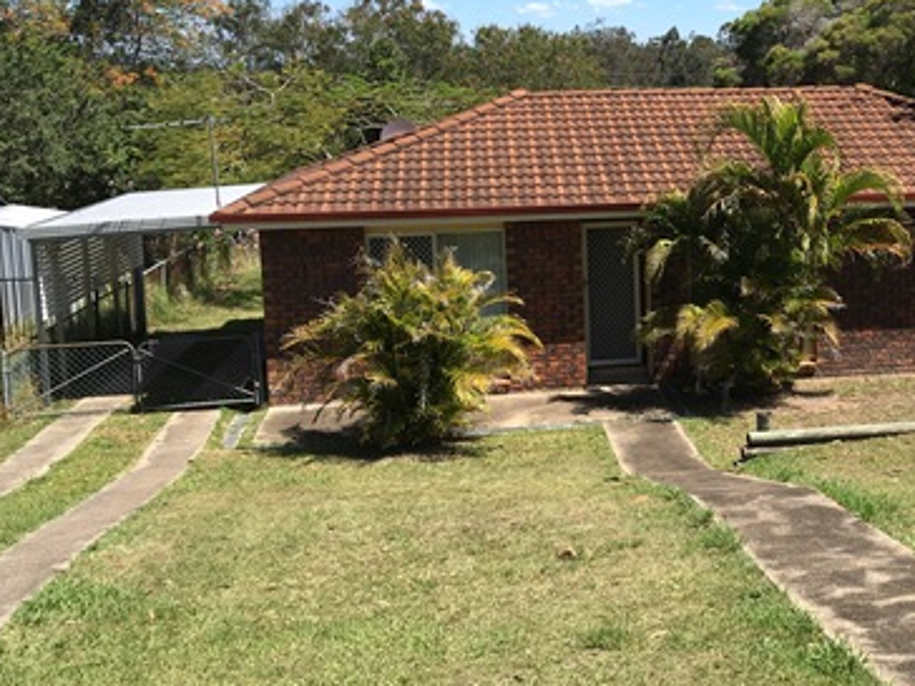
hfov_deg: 35.9
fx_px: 1348
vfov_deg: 28.5
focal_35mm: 51
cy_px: 269
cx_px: 767
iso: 25
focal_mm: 4.15
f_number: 2.2
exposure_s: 1/1166
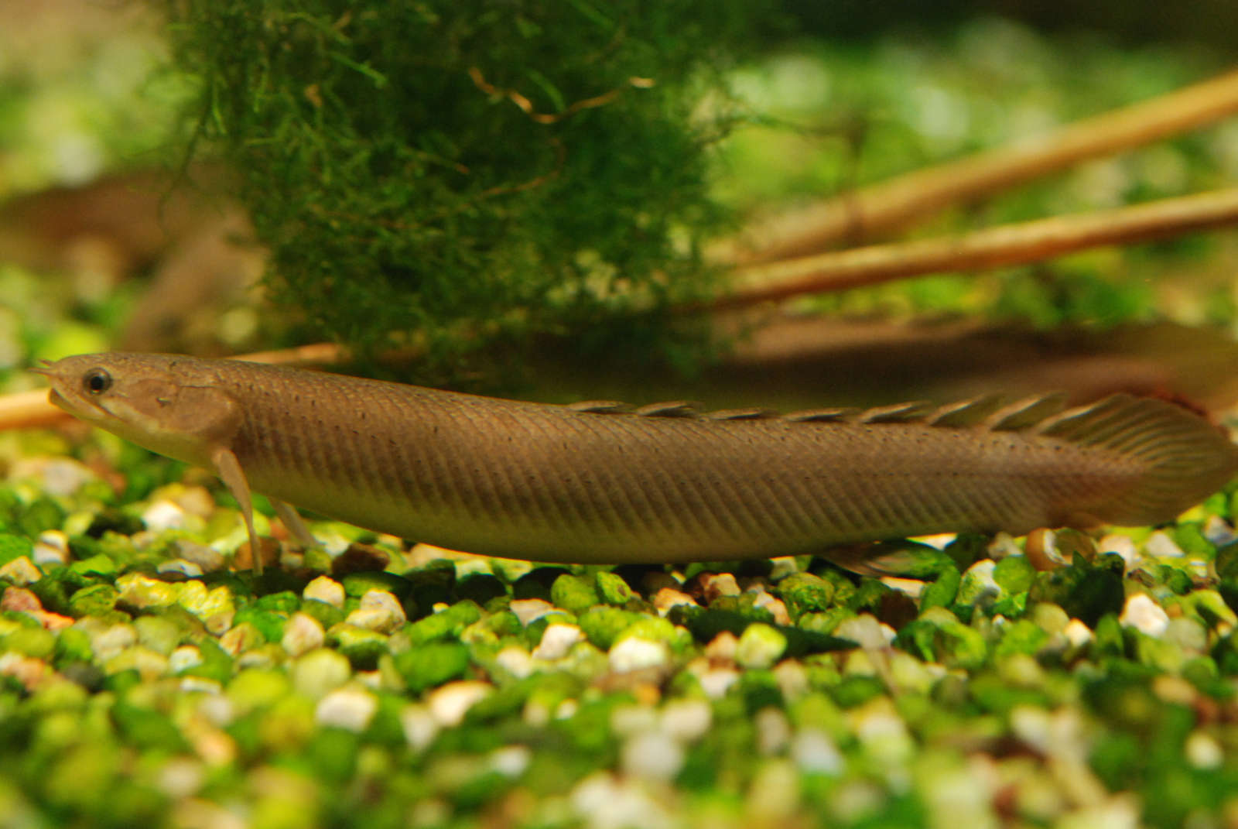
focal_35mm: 90
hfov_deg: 22.6
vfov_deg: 15.2
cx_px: 619
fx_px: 3099
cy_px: 414
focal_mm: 60
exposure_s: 1/40
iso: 1000
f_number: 4.5
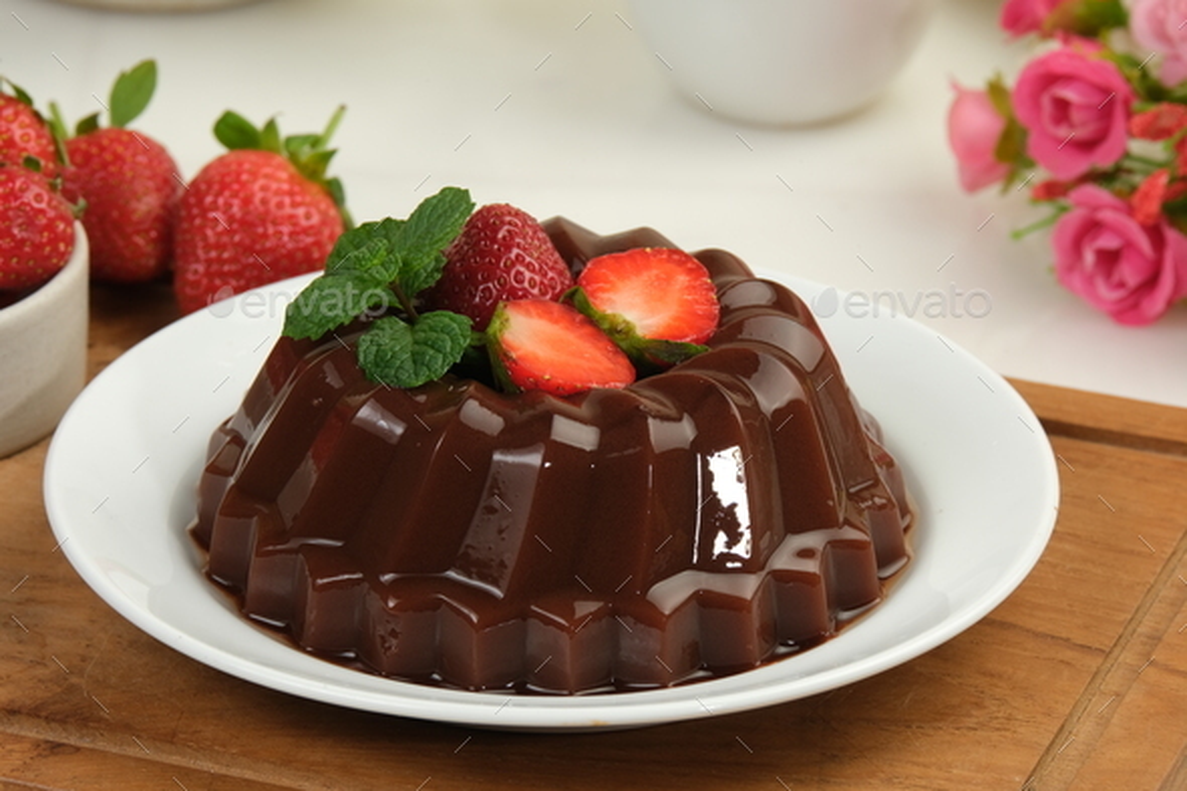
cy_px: 396
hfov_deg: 9.7
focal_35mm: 212
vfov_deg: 6.5
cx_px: 594
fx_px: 6988
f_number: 11
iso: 200
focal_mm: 141.3
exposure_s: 1/125
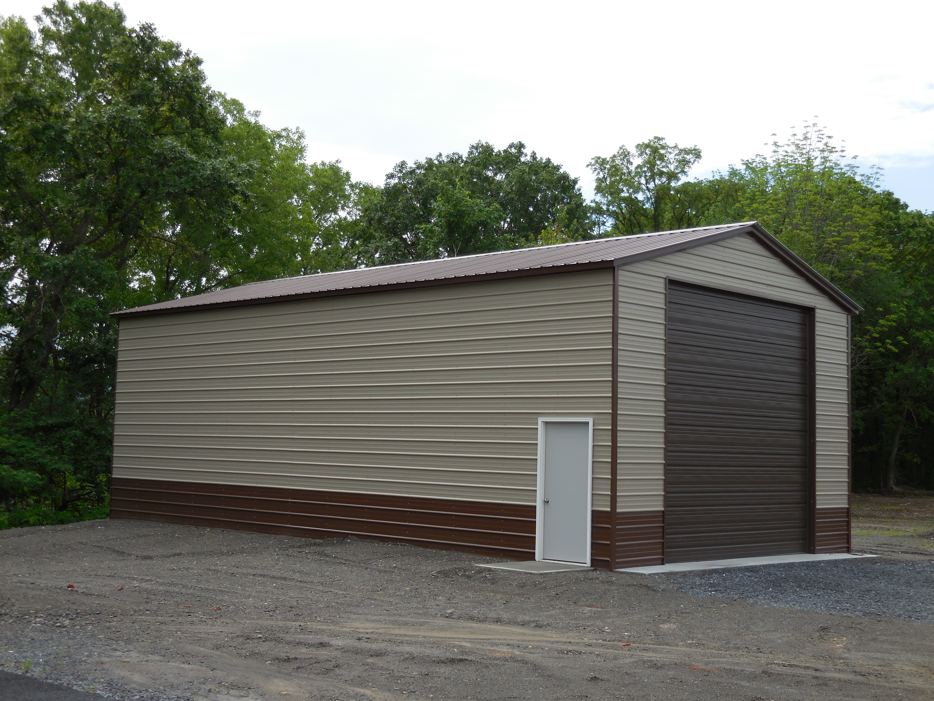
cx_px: 467
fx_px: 1214
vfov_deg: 32.2
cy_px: 350
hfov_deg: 42.1
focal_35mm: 45
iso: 125
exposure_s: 1/640
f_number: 4.2
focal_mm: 8.1
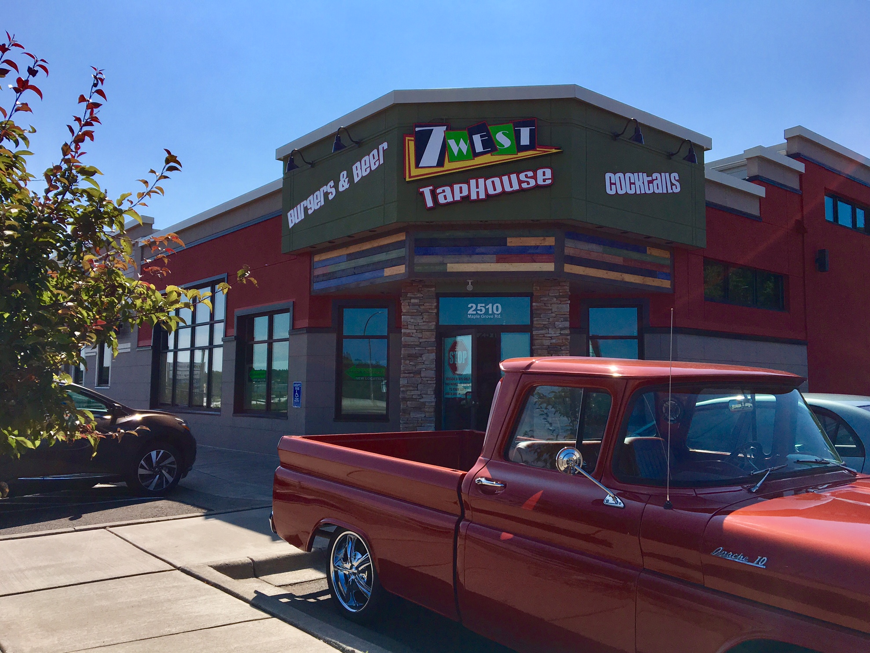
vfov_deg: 48.2
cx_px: 435
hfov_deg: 61.7
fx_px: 729
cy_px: 326
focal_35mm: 29
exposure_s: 1/2564
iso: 25
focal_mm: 4.15
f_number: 2.2
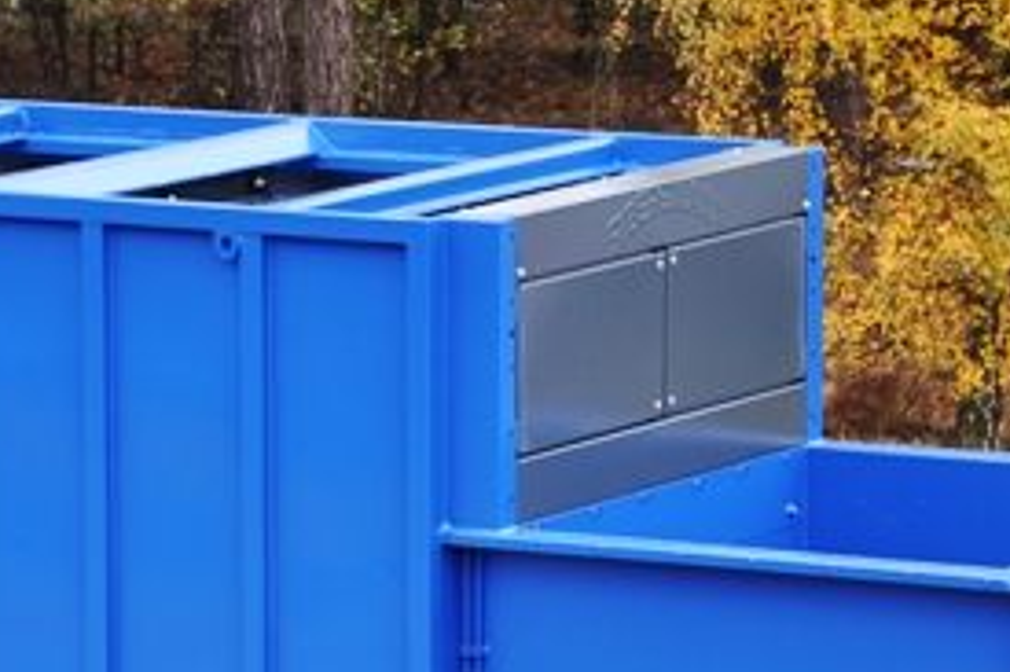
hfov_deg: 6.6
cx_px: 250
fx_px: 8804
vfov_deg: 4.4
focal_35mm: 314
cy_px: 457
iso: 200
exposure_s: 1/125
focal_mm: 90
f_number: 5.6
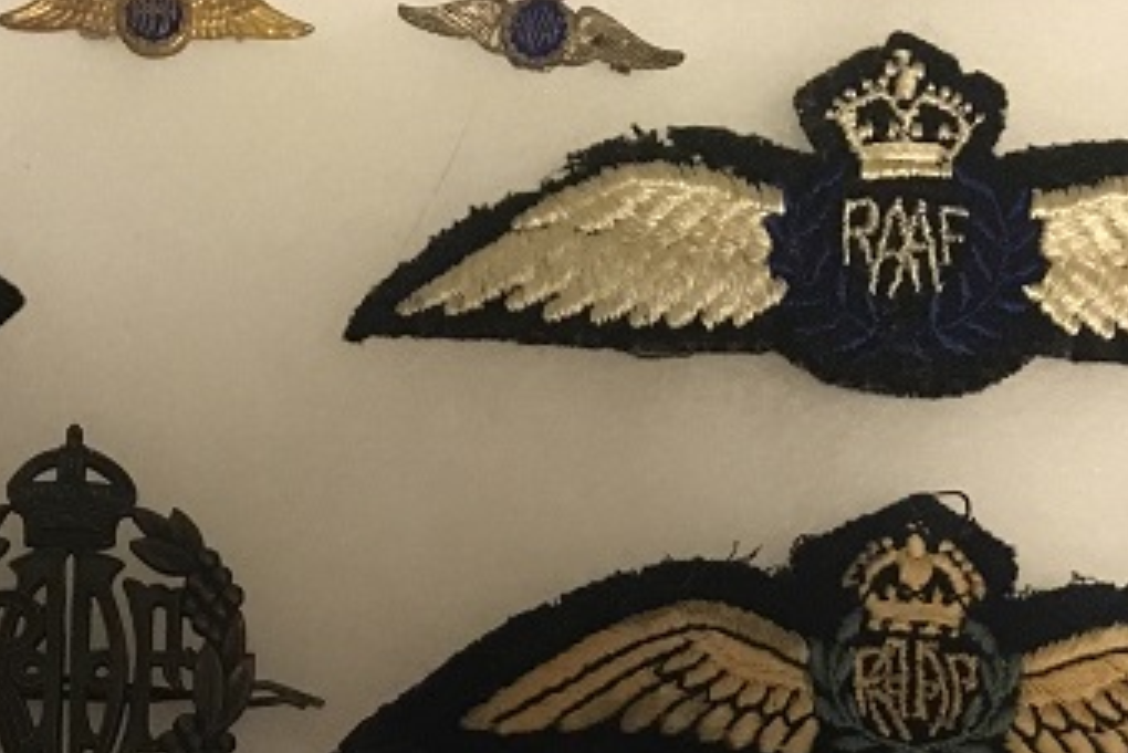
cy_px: 959
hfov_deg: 28.1
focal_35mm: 71
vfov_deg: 18.0
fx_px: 2225
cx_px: 305
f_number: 2.2
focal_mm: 4.15
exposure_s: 1/15
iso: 250
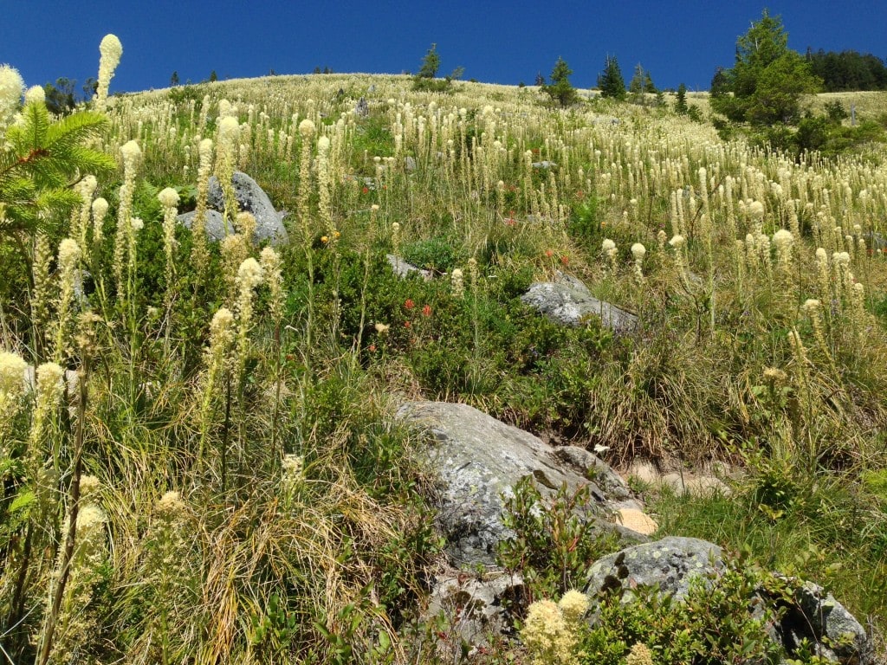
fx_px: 846
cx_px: 444
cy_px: 332
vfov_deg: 42.9
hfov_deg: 55.4
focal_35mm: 33
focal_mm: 4.12
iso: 50
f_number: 2.4
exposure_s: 1/1323
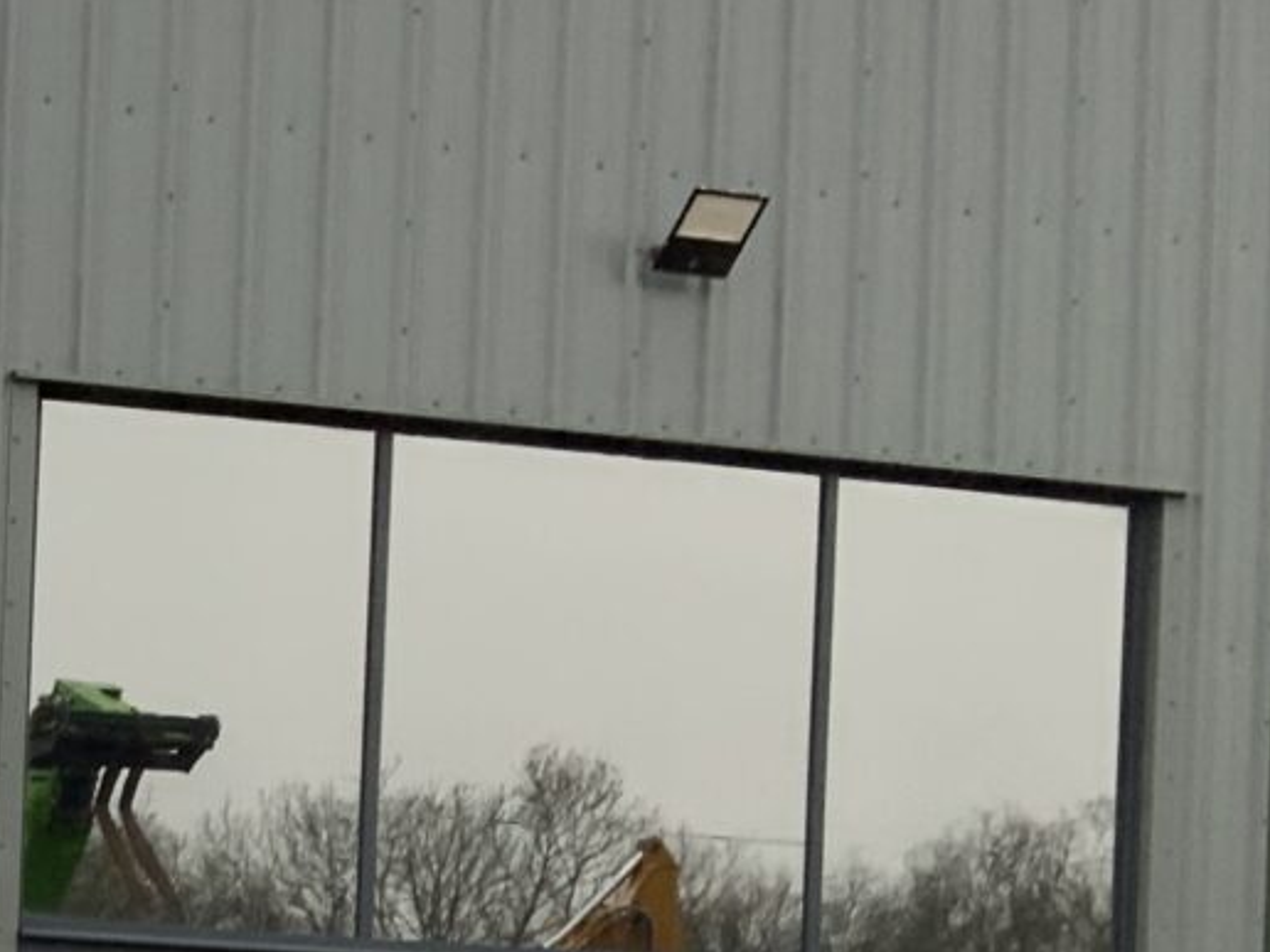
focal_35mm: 115
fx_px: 4219
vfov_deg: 12.3
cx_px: -637
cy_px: 1390
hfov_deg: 15.7
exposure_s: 1/122
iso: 25
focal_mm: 3
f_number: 1.8
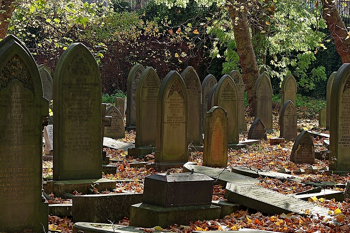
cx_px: 165
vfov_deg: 14.6
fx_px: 914
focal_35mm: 94
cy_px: 122
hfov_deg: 21.7
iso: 200
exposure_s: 1/60
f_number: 7.1
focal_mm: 55
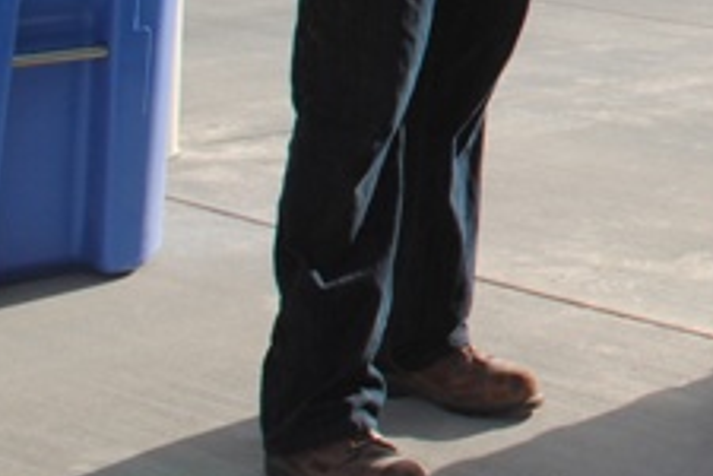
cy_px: -446
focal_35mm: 123
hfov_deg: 14.3
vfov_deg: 10.3
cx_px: 1356
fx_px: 2436
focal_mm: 18
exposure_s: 1/200
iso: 100
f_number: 8
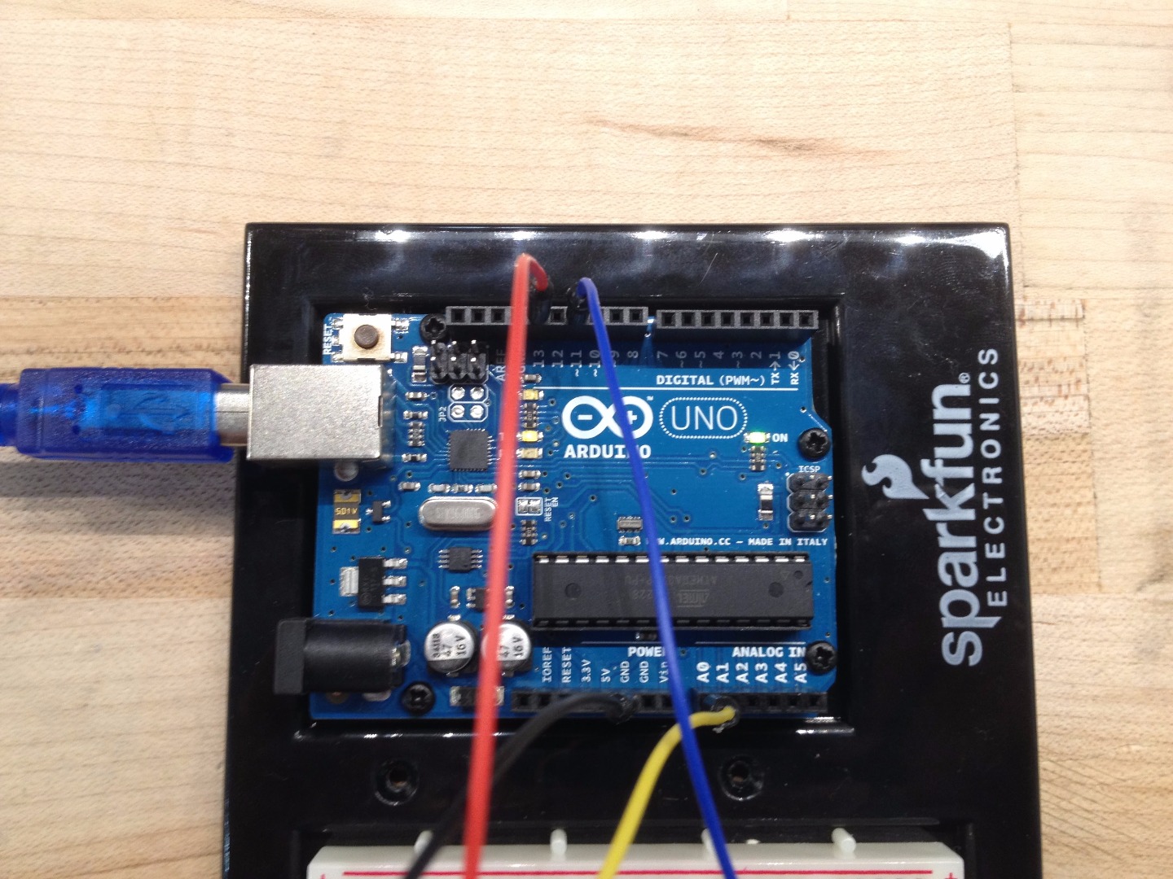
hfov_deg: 52.6
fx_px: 1186
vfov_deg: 40.7
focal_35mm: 35
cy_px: 440
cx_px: 586
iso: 100
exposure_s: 1/20
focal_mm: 4.28
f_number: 2.4
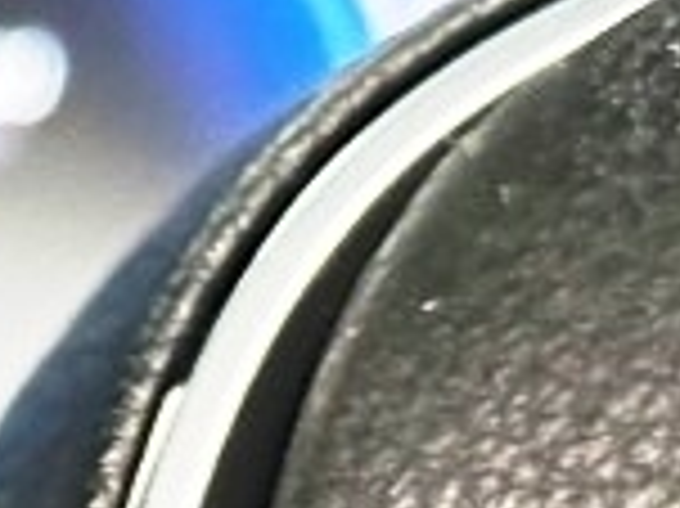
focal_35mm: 325
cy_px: 1326
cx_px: -932
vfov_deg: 4.4
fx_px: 6379
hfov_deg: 5.9
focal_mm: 6.86
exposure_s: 1/30
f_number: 1.78
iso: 640
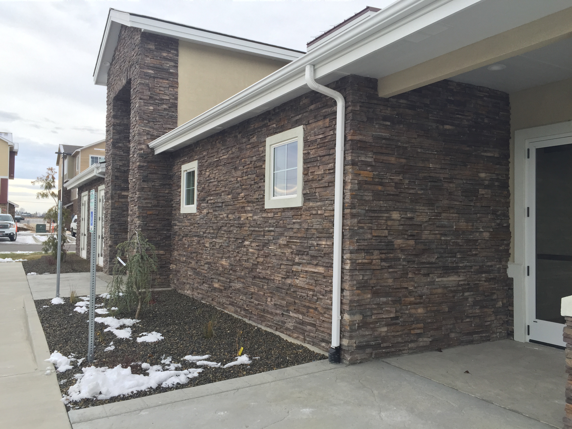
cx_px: 286
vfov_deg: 48.2
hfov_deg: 61.7
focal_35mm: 29
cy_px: 214
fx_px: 479
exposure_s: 1/275
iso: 32
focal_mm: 4.15
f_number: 2.2
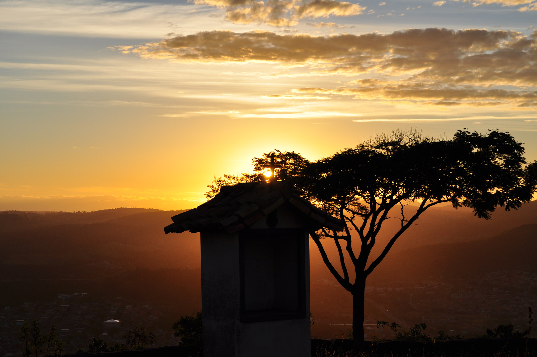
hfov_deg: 24.6
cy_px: 178
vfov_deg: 16.5
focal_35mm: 82
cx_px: 268
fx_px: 1229
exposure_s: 1/640
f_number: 11
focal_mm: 55
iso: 200
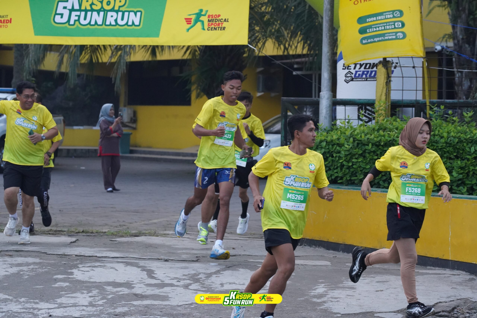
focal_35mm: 139
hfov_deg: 14.8
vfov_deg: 9.9
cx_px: 238
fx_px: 1842
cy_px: 159
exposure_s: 1/1000
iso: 6400
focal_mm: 139
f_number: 8
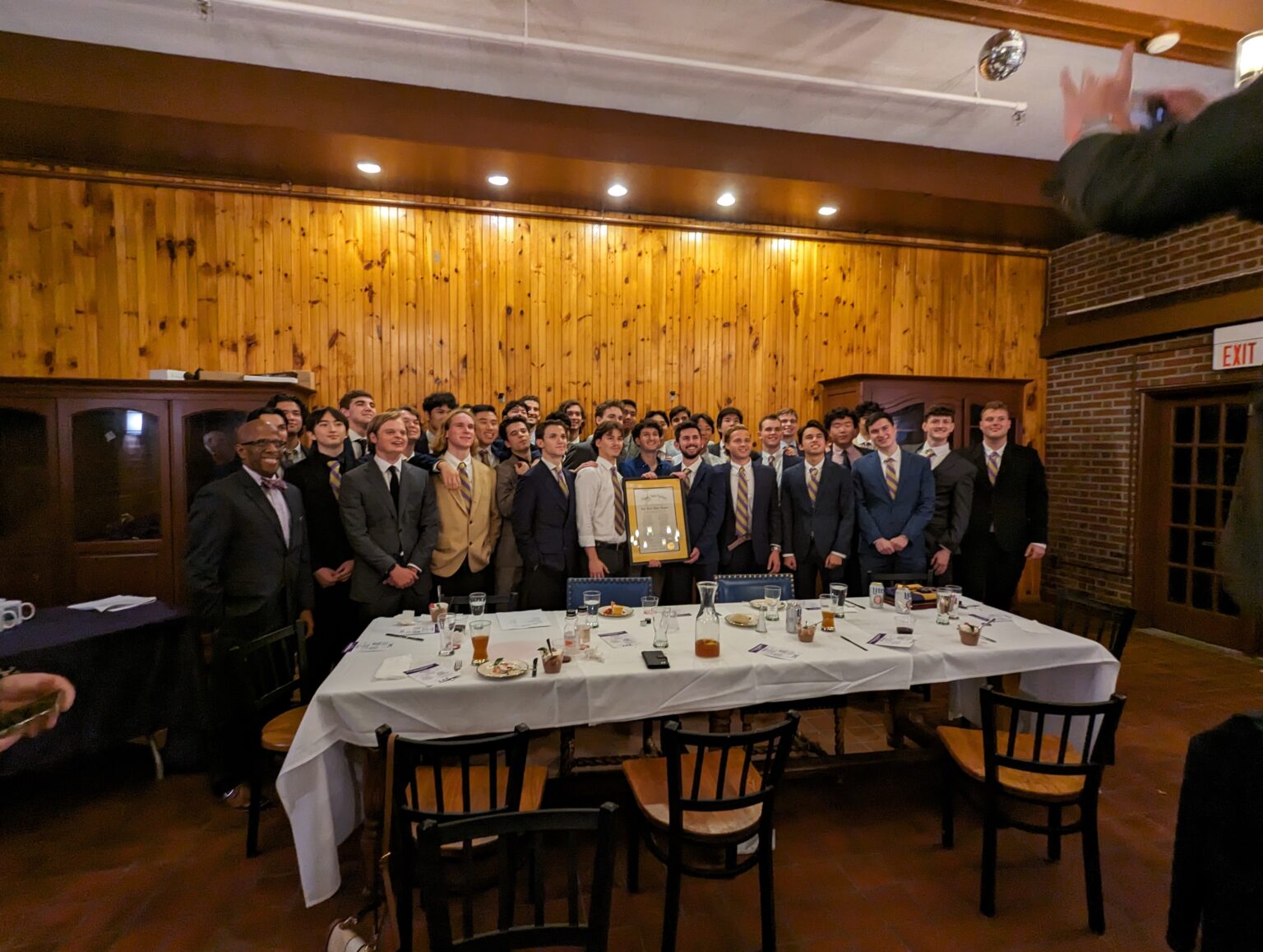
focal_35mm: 16
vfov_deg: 78.3
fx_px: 585
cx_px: 632
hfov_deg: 94.4
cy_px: 476
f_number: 2.2
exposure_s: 1/24
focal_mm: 2.35
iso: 231
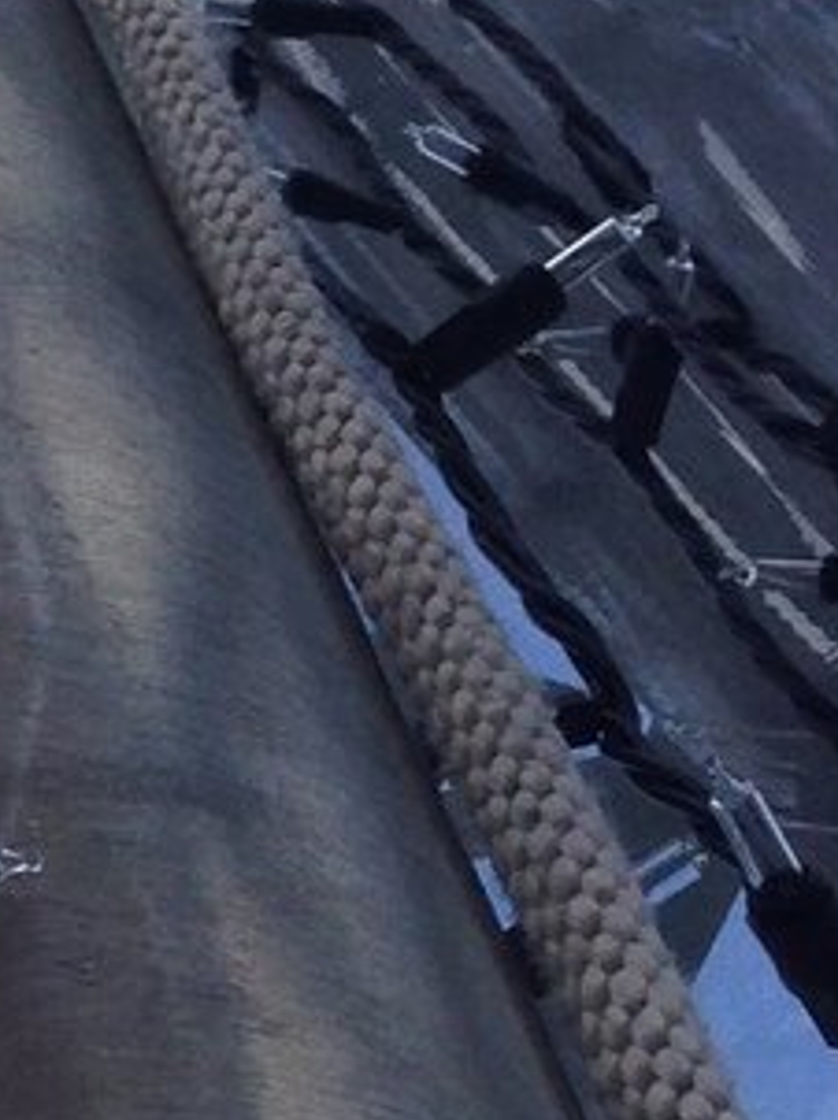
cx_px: -1568
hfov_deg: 6.7
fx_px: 6594
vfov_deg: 9.7
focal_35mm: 204
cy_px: 681
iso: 50
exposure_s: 1/686
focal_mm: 4.12
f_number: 2.4
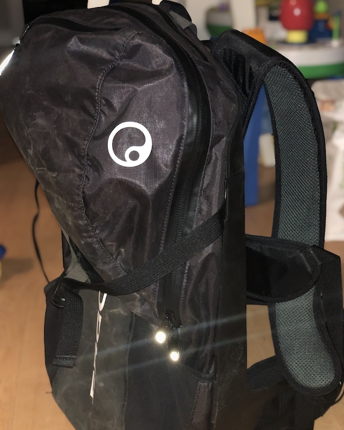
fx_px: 700
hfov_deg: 27.6
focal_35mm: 55
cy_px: 216
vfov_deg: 34.1
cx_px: 172
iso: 160
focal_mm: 6
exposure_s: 1/30
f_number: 2.4
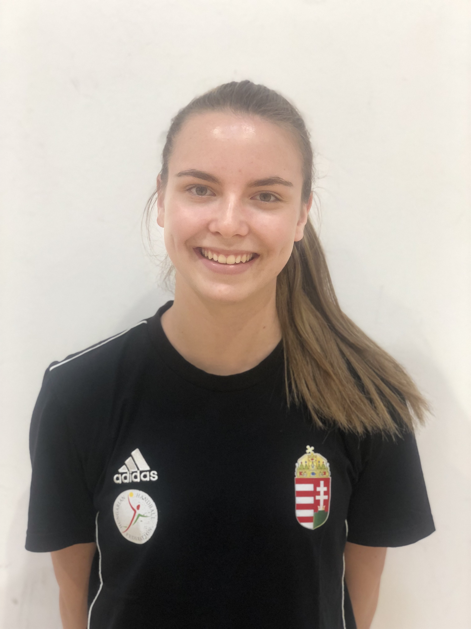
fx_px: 943
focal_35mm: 52
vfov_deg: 36.8
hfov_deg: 28.0
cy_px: 314
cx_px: 236
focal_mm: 6
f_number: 2.4
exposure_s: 1/50
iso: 80
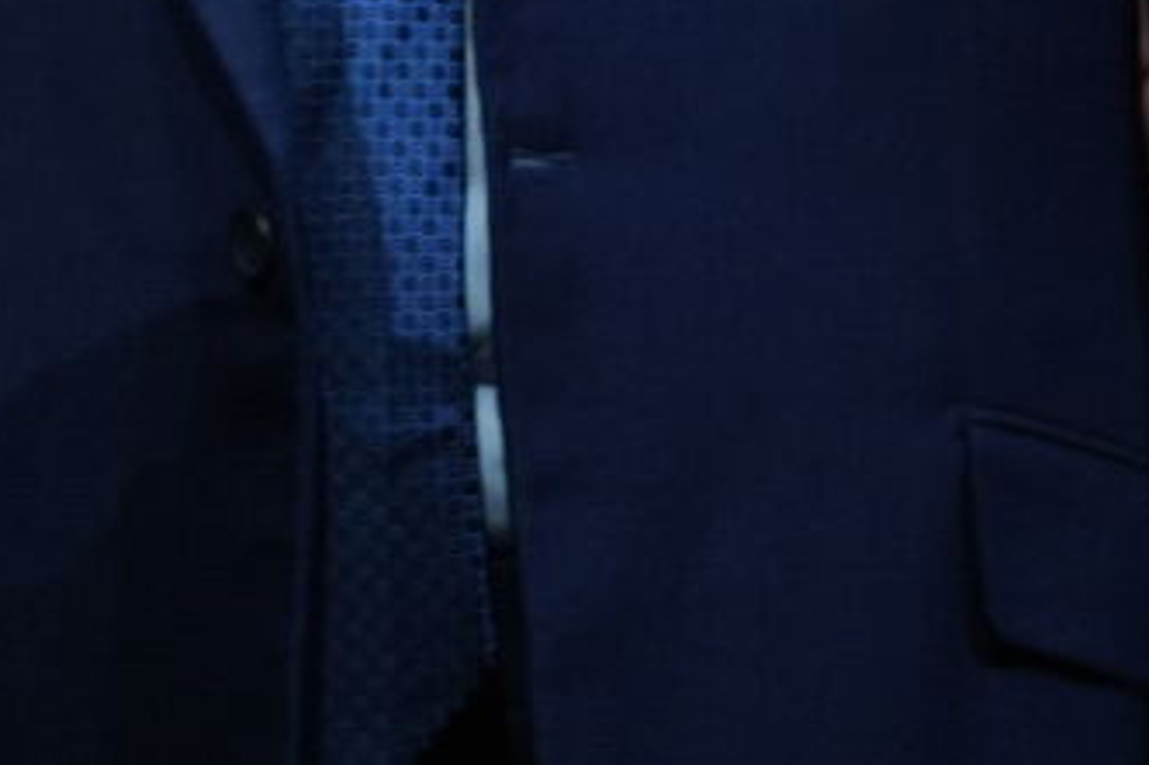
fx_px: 23063
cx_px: -874
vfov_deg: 1.9
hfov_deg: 2.8
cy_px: -1037
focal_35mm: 723
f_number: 2.8
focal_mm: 136
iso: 800
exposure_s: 1/400
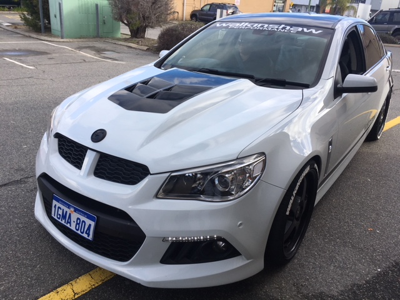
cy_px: 150
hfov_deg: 61.7
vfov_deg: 48.2
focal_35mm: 29
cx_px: 200
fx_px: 335
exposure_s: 1/746
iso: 25
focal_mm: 4.15
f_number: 2.2
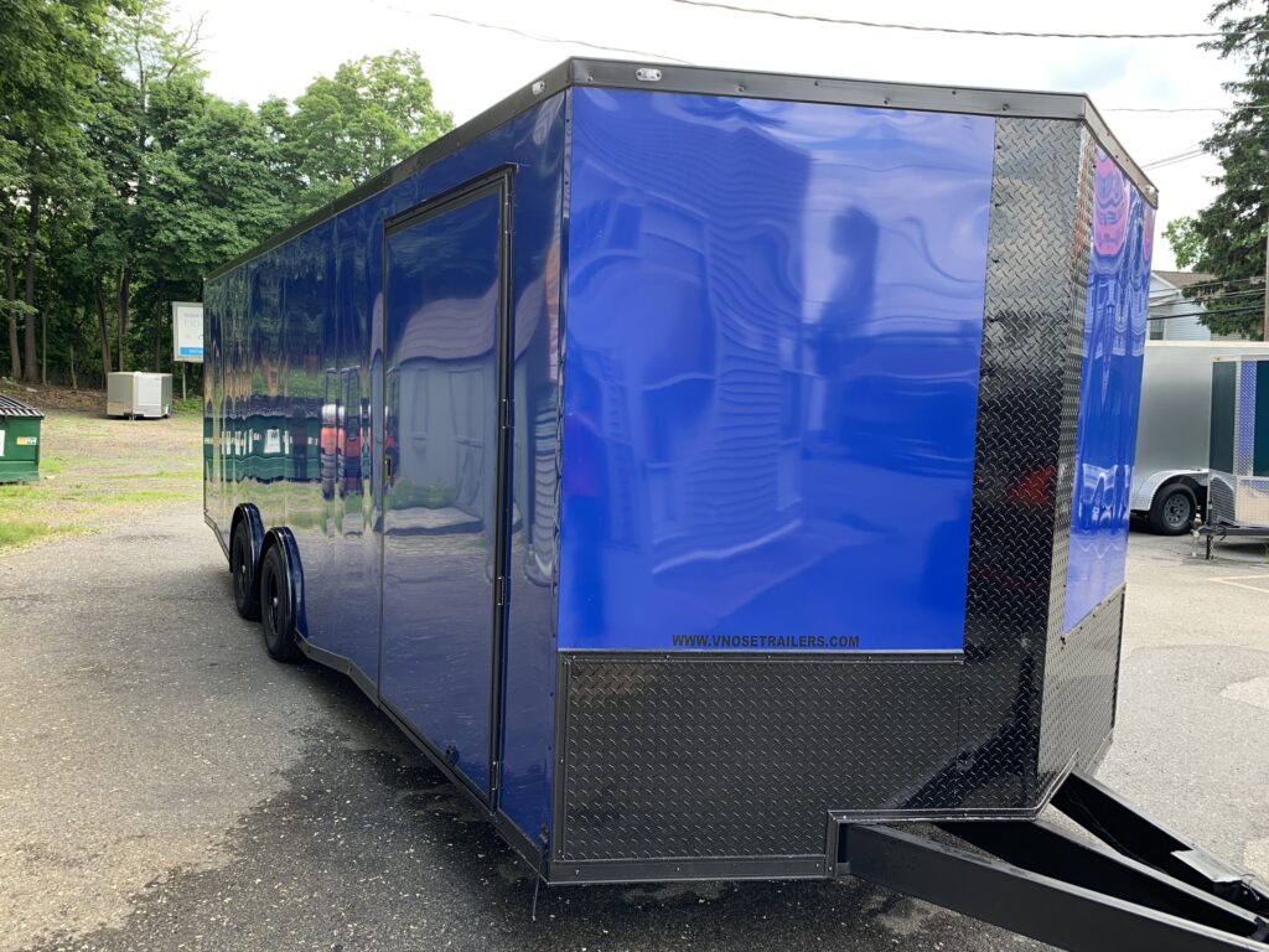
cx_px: 634
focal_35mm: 26
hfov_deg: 67.3
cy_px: 476
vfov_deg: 53.1
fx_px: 953
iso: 25
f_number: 1.8
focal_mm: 4.25
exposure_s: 1/122
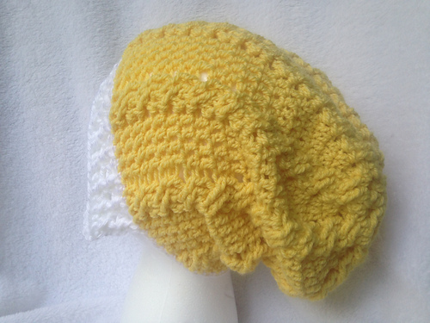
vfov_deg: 42.9
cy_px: 162
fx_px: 410
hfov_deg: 55.4
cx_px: 215
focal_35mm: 33
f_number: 2.4
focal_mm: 4.12
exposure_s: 1/40
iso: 50
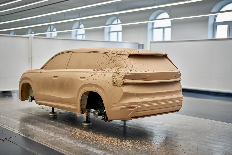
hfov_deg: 39.6
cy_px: 78
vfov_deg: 27.0
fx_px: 322
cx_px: 116
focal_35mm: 50
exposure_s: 1/400
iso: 200
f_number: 1.4
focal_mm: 50
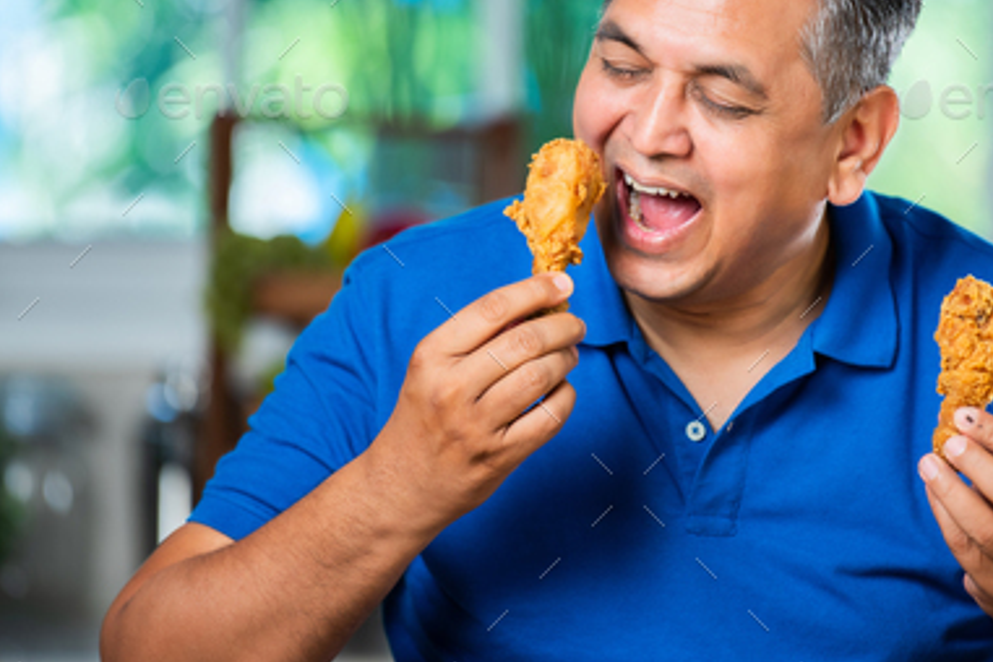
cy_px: 222
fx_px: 8550
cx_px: 615
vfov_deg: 4.4
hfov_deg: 6.6
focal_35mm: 310
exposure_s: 1/125
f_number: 2.8
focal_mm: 200
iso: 160
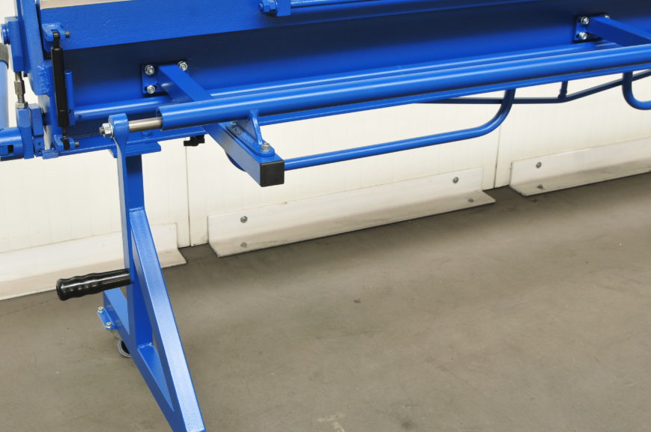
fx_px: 957
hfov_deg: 37.5
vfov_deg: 25.4
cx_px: 287
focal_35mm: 53
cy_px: 216
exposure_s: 1/3
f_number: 9
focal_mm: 30
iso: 200
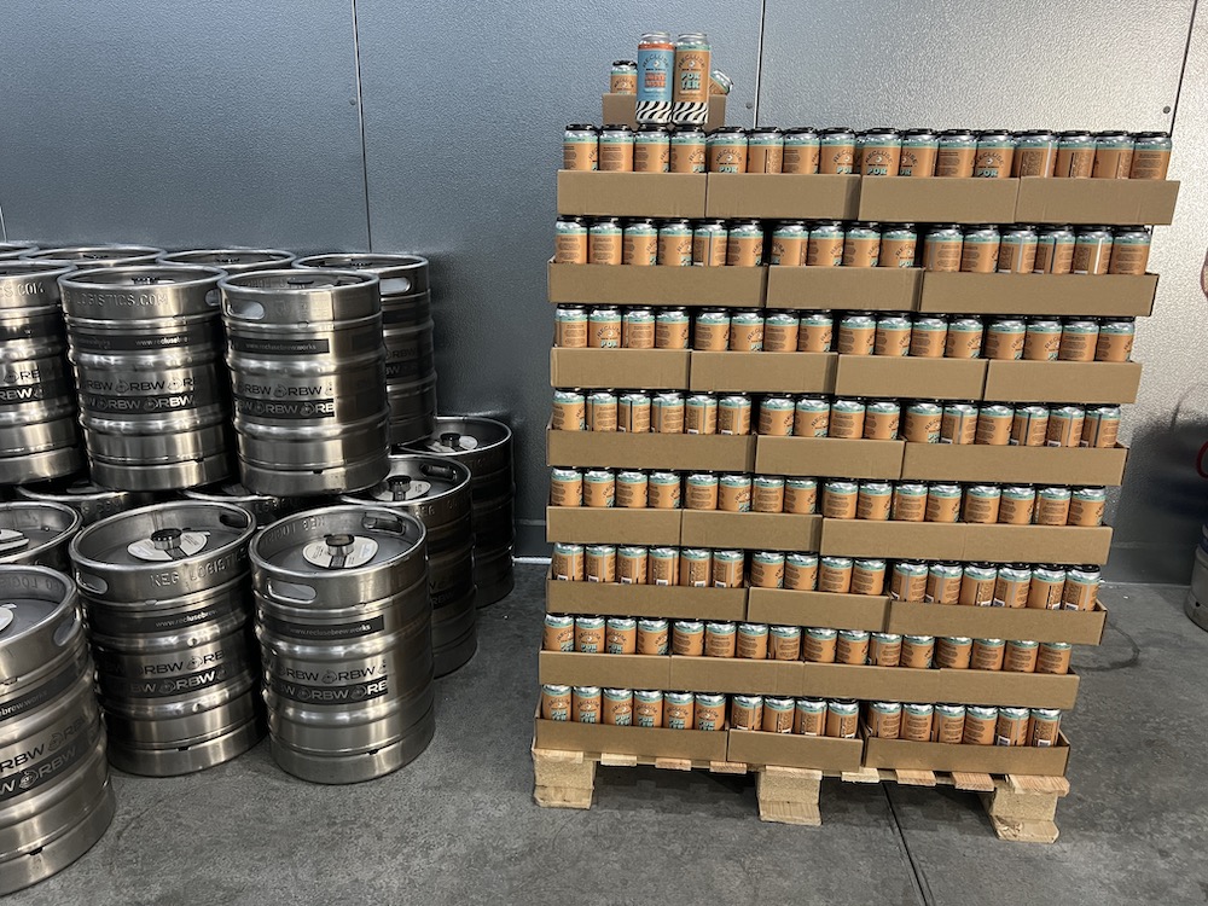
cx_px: 604
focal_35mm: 26
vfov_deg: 53.1
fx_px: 907
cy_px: 453
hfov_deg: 67.3
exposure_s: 1/60
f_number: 1.5
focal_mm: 5.7
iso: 500
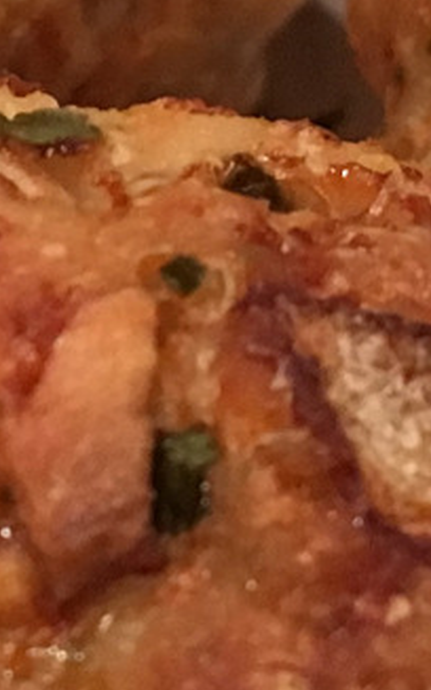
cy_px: 179
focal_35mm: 188
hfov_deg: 6.9
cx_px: -177
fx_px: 3538
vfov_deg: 11.1
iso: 200
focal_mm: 4.15
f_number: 2.2
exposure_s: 1/24
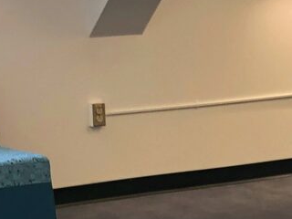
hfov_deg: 11.0
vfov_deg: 8.1
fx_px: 1510
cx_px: 280
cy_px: 329
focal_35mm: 179
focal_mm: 3.99
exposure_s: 1/120
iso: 64
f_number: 1.8
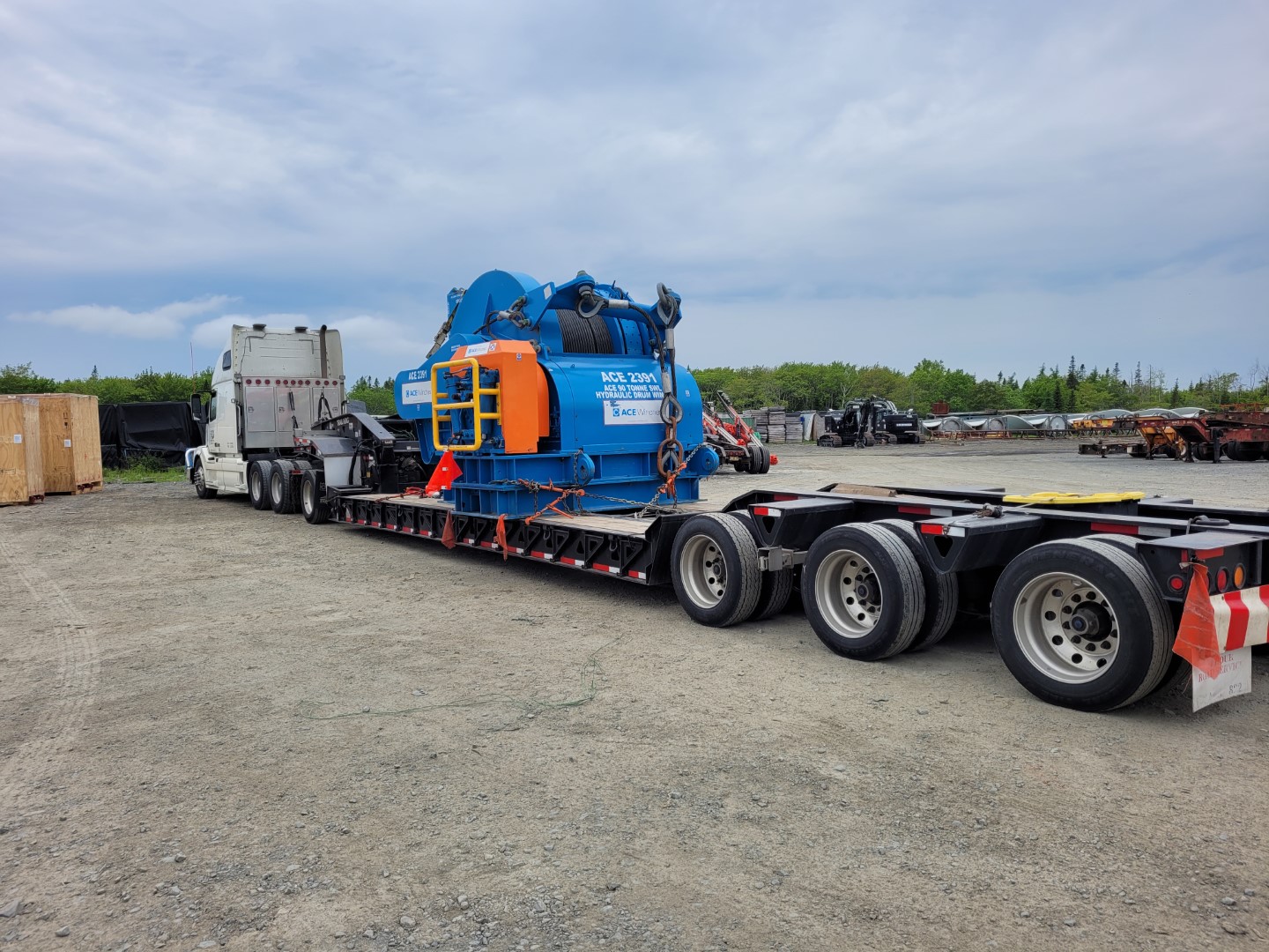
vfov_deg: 53.1
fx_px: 953
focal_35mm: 26
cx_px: 634
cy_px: 476
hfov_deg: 67.3
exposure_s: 1/1310
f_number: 1.8
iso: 40
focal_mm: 5.4
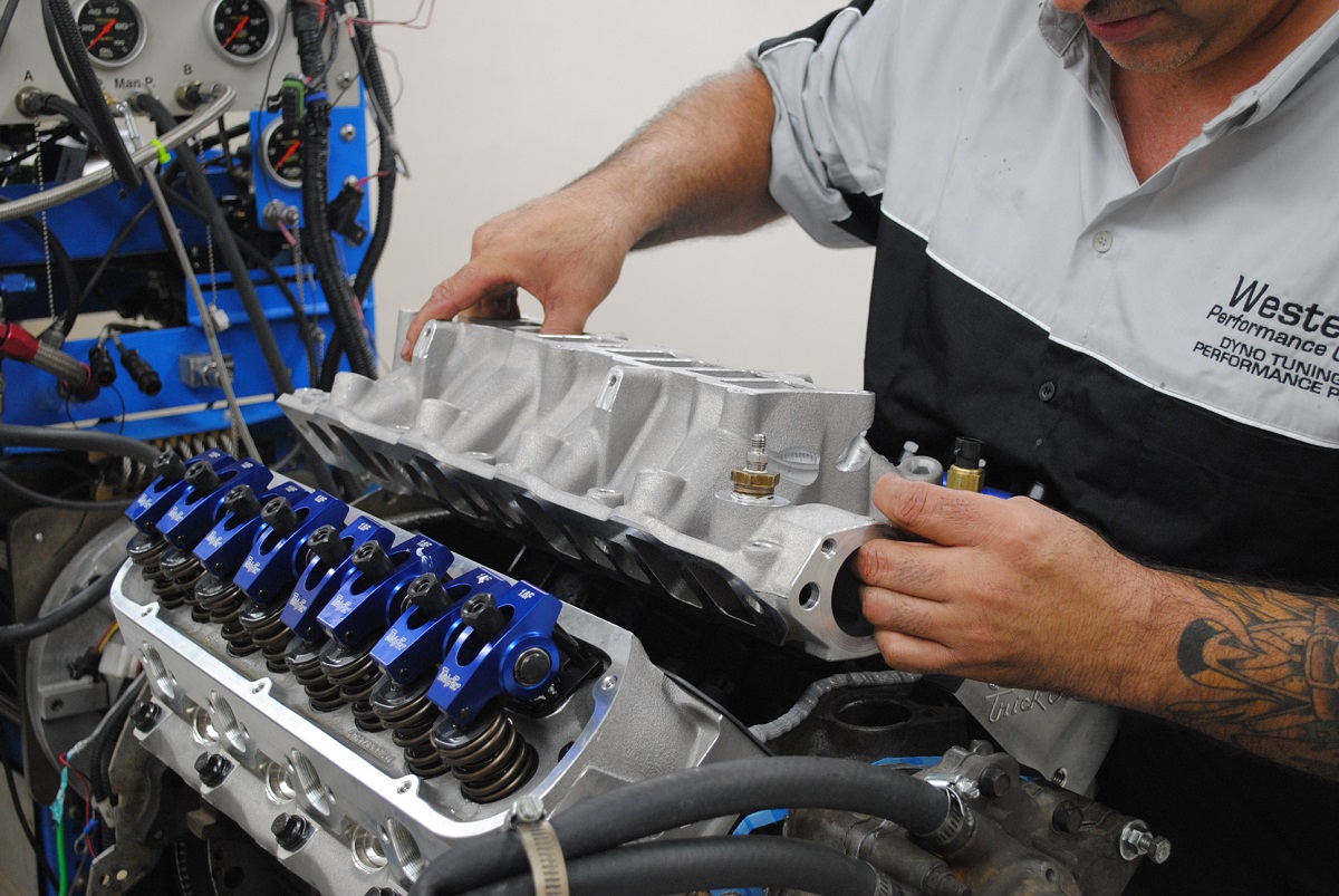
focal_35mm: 48
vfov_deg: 28.1
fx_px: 1787
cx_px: 670
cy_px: 448
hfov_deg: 41.1
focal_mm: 32
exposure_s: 1/30
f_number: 4.8
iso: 500
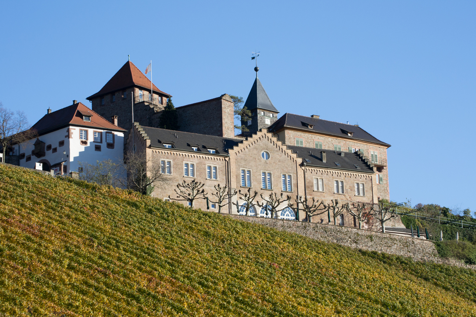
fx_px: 1388
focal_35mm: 105
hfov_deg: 19.5
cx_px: 238
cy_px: 158
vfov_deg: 13.0
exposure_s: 1/125
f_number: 11
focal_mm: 70
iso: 200
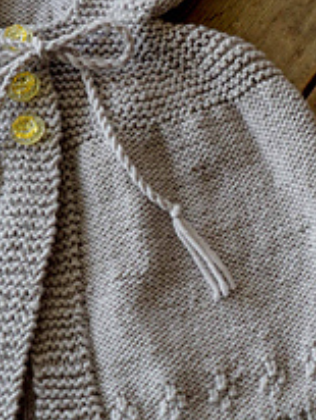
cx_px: 265
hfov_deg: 14.0
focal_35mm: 105
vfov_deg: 18.7
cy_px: 224
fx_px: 1275
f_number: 4
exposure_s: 1/160
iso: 320
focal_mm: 45
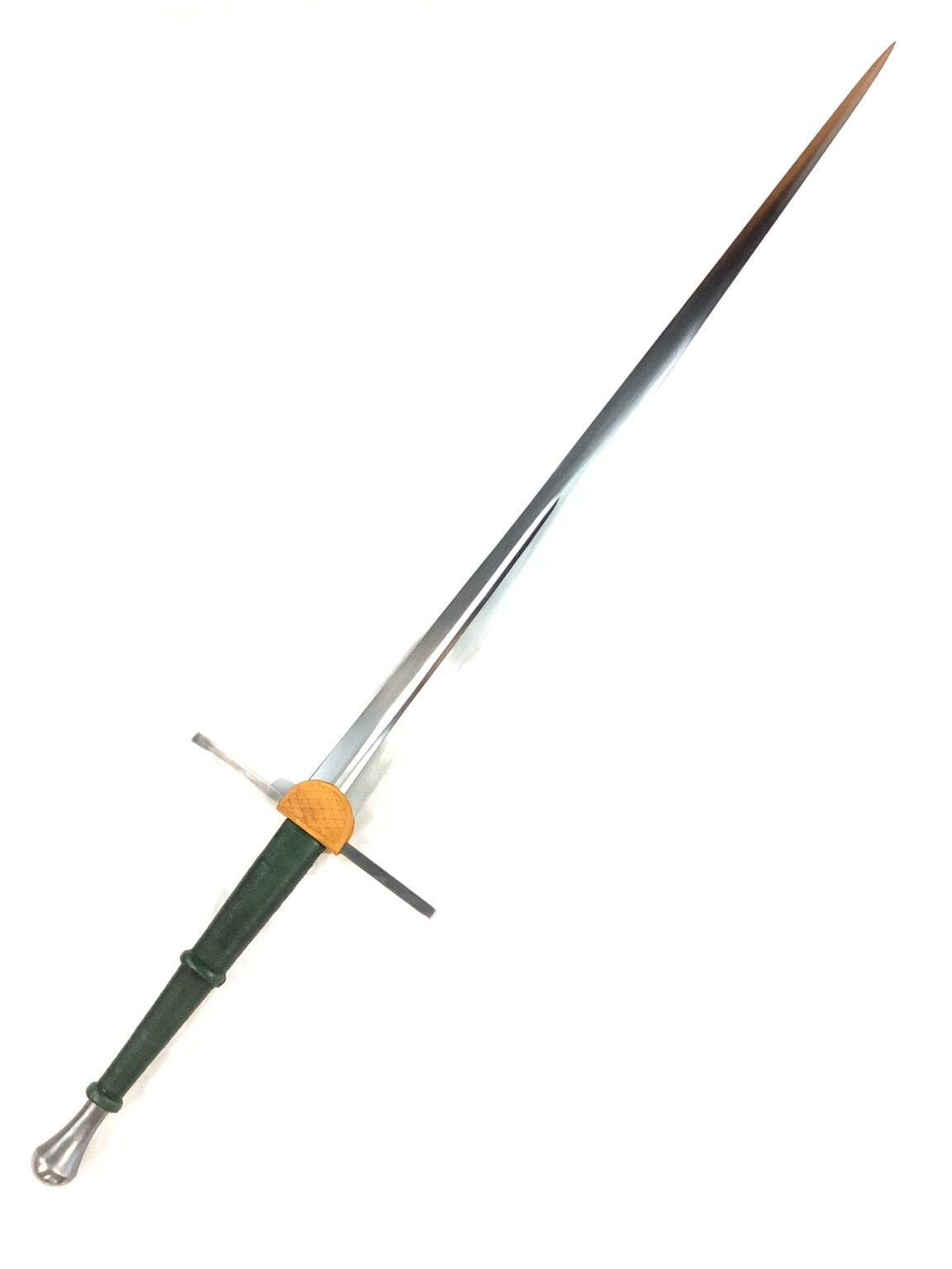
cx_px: 476
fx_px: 1137
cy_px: 634
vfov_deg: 58.4
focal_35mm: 31
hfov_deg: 45.4
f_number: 2.4
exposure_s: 1/60
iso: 320
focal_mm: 3.3
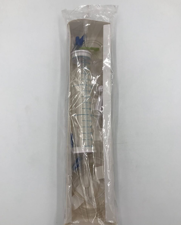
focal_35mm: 30
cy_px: 119
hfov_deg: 48.5
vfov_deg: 58.7
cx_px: 89
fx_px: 201
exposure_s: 1/242
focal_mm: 3.99
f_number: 1.8
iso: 20
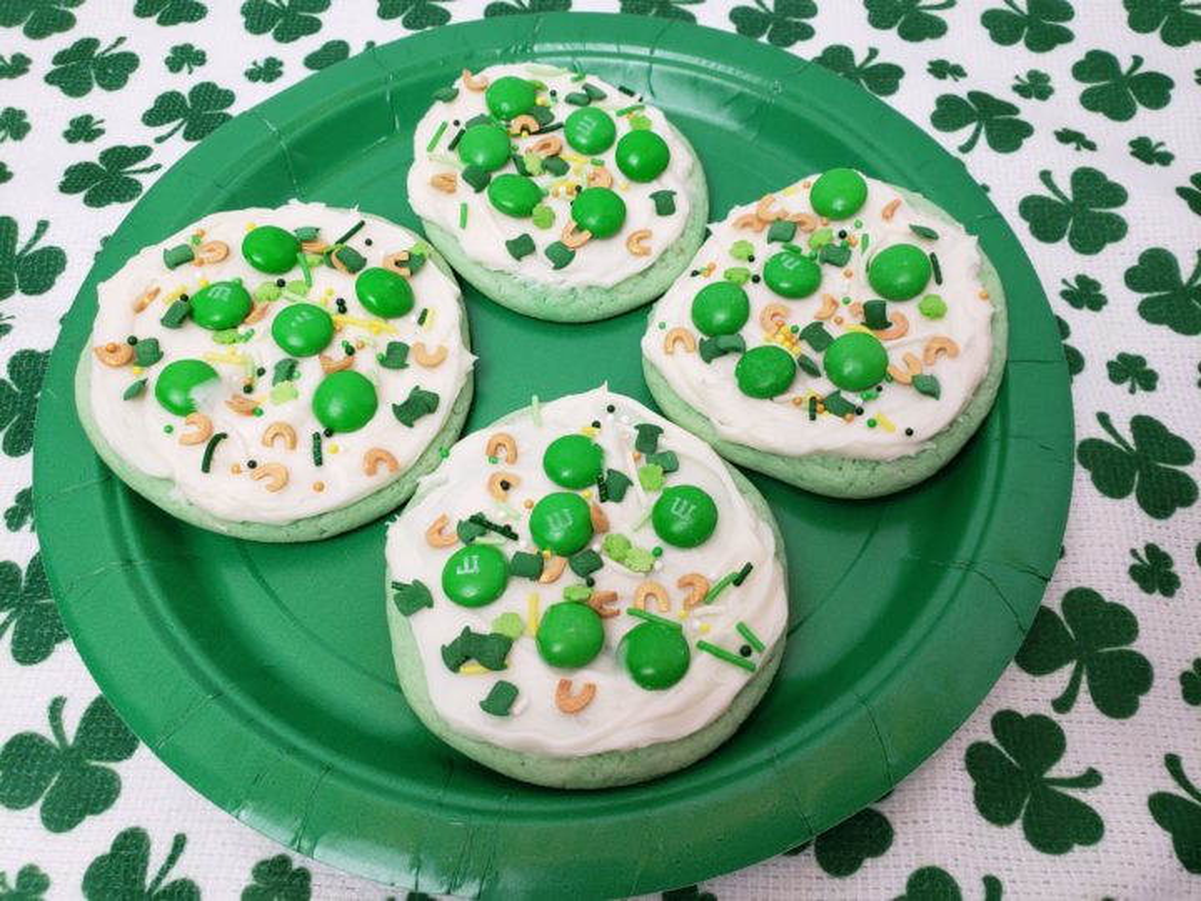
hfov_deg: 67.3
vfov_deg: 53.1
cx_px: 600
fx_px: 902
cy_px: 450
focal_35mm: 26
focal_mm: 4.3
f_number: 2.4
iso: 125
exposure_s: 1/60
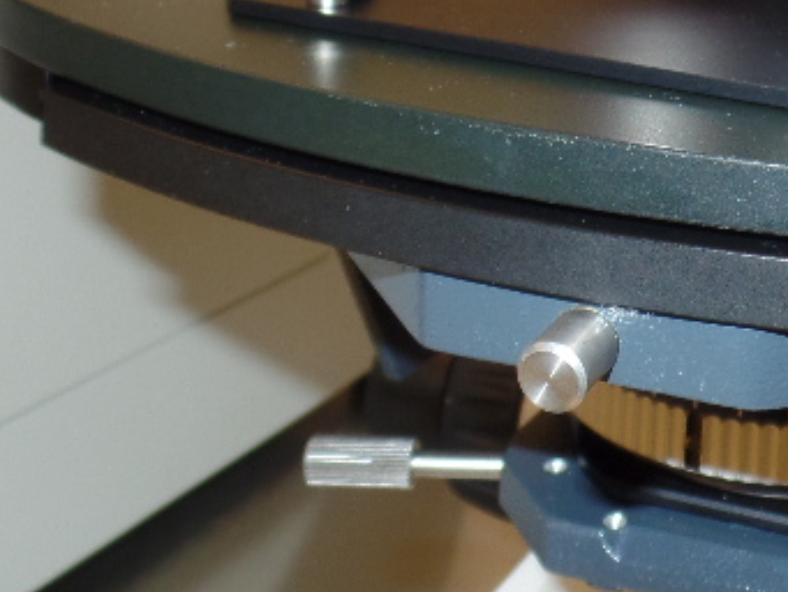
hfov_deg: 26.6
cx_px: 793
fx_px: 1571
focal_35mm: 69
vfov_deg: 20.3
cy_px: -58
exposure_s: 1/30
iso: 100
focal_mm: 4.1
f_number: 2.8
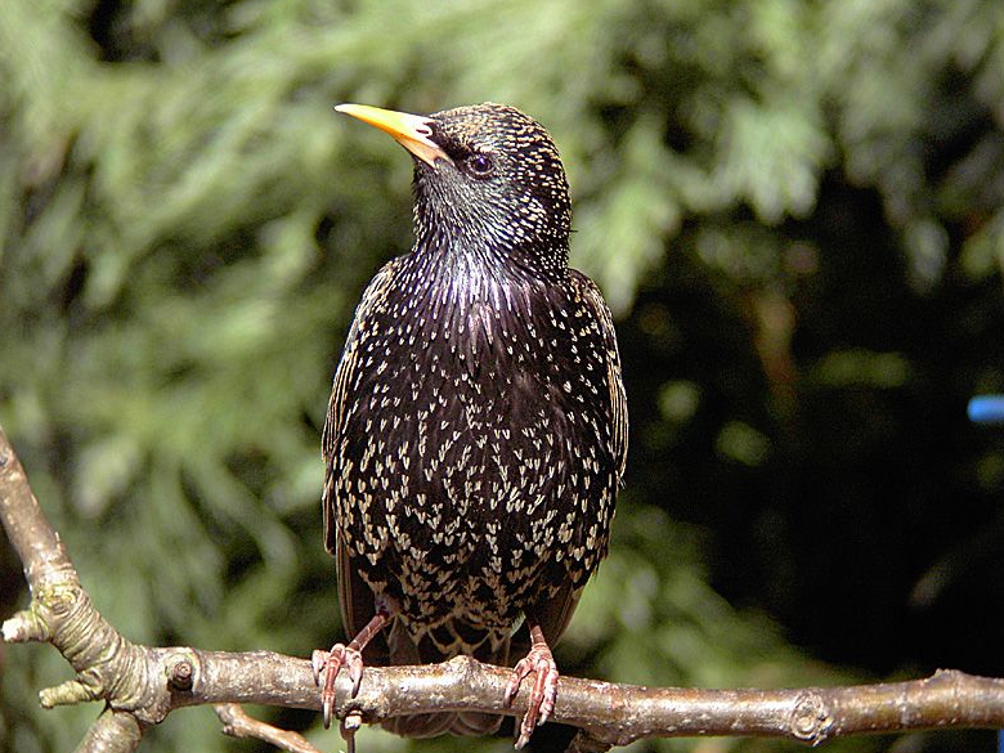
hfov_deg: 46.8
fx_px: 1160
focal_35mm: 40
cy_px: 375
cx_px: 492
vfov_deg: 36.0
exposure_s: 1/500
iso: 200
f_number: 2.8
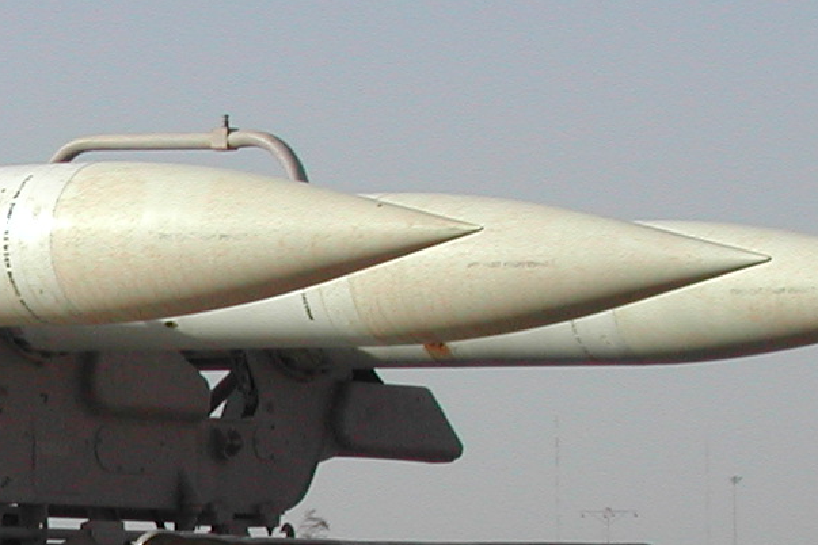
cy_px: 681
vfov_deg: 6.2
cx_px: -340
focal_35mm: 219
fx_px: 4976
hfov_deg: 9.2
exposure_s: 1/208
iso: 100
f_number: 9.6
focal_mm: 13.2
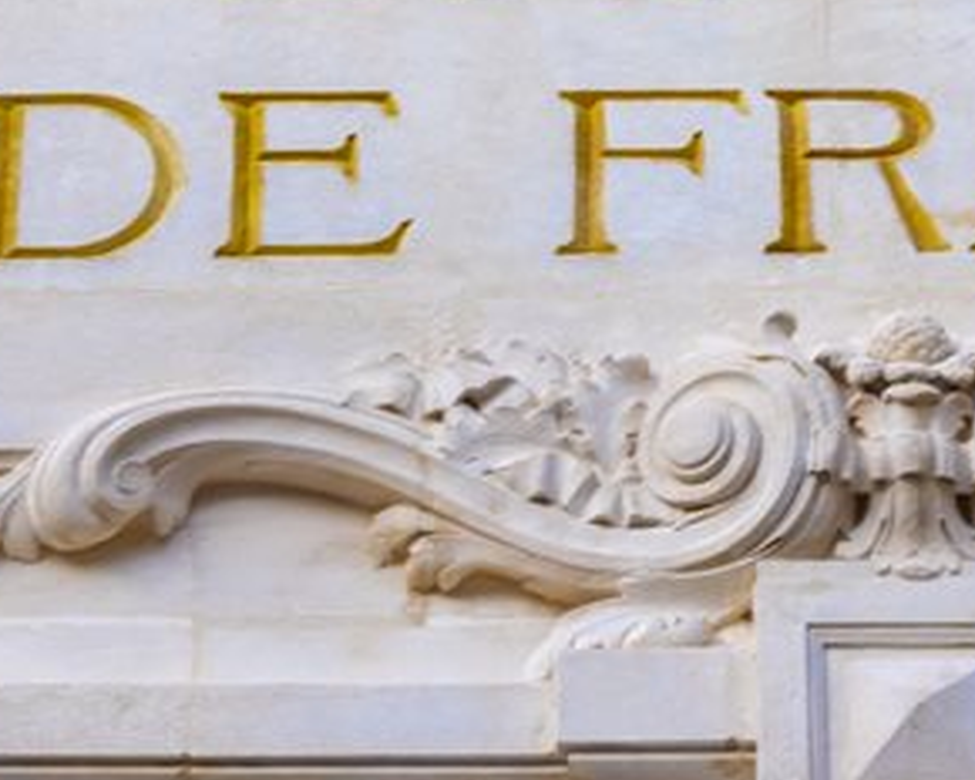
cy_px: -346
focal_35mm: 260
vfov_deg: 5.9
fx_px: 7503
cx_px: 837
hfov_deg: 7.4
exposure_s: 1/20
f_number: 9
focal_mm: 44
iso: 100
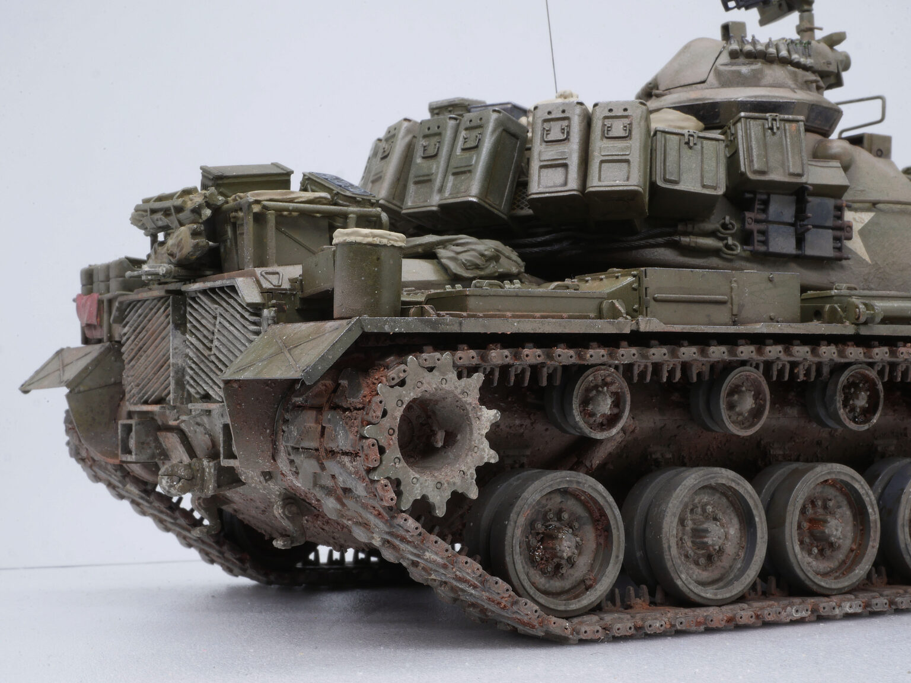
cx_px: 456
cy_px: 342
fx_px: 1579
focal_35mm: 60
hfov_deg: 32.2
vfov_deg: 24.4
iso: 200
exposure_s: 1
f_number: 22
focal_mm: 30
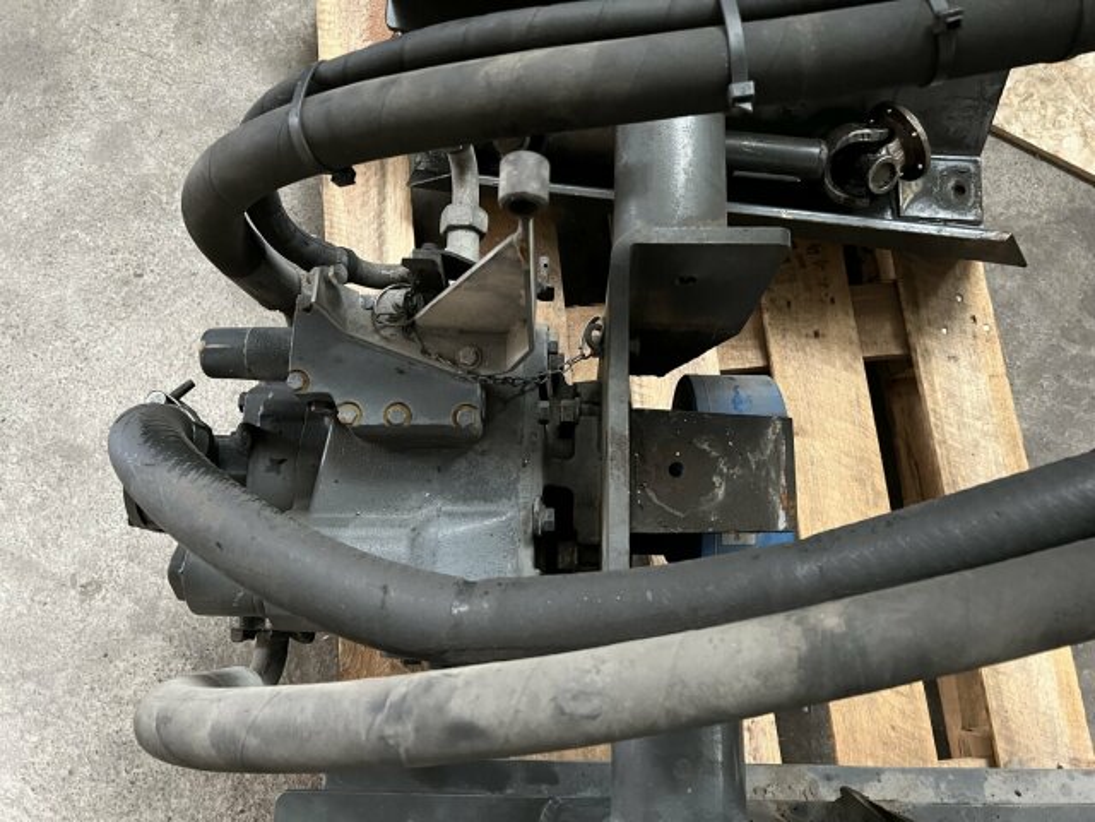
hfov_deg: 67.3
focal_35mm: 26
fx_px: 822
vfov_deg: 53.1
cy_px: 411
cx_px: 548
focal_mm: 5.7
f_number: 1.5
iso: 640
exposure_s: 1/40
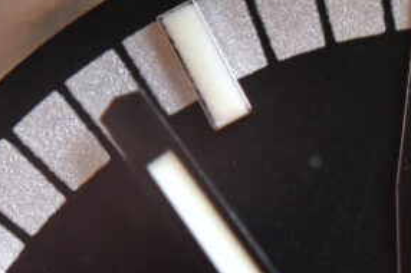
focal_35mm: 430
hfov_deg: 4.8
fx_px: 4904
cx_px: 514
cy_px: 153
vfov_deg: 3.2
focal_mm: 60
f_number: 5.6
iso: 2000
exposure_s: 1/1000
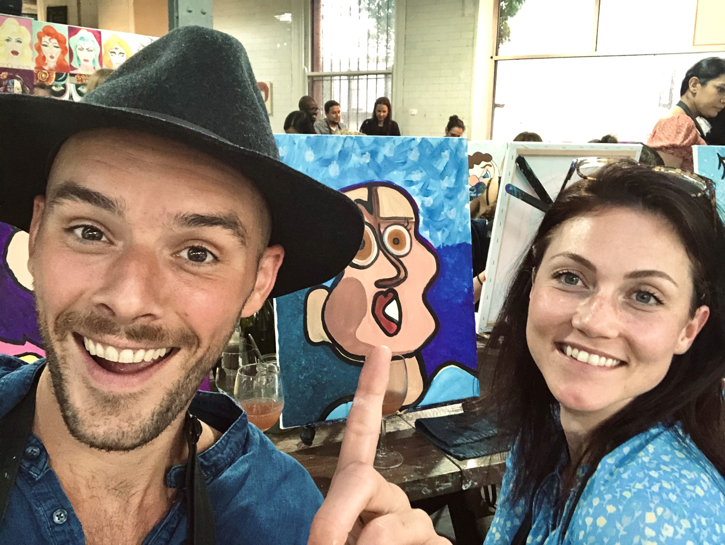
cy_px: 272
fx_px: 671
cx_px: 362
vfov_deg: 44.2
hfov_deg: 56.8
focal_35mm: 32
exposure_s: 1/33
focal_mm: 2.87
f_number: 2.2
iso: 400
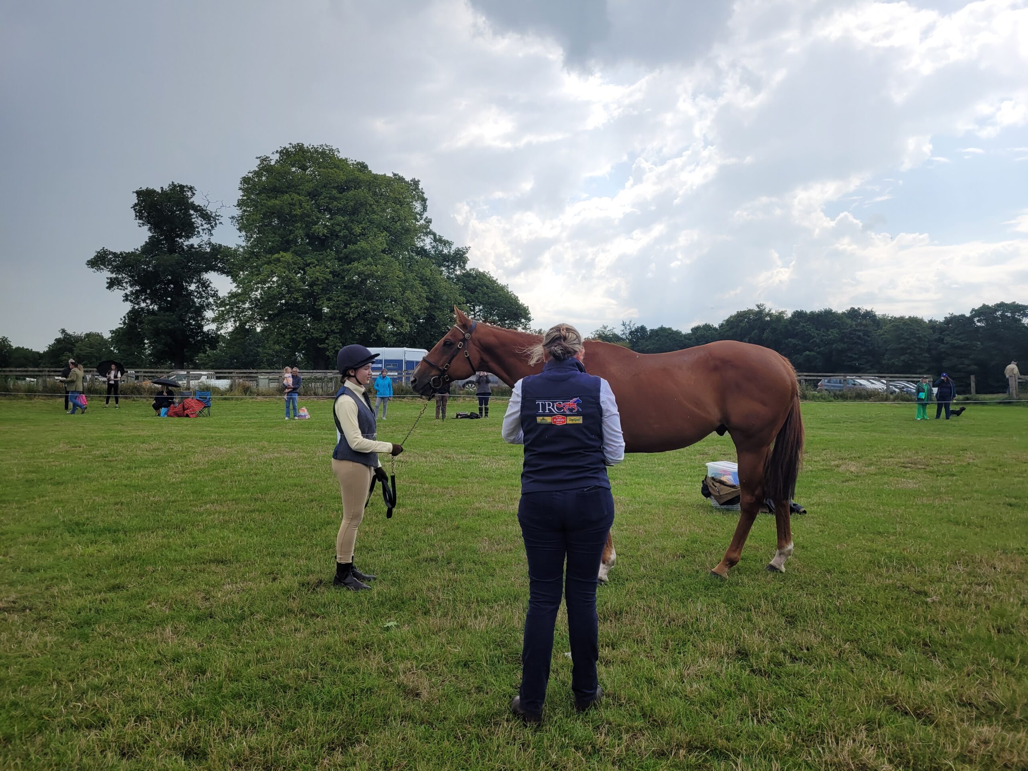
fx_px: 772
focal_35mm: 26
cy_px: 386
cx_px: 514
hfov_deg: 67.3
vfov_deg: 53.1
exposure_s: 1/1765
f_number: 1.8
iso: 40
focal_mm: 5.4
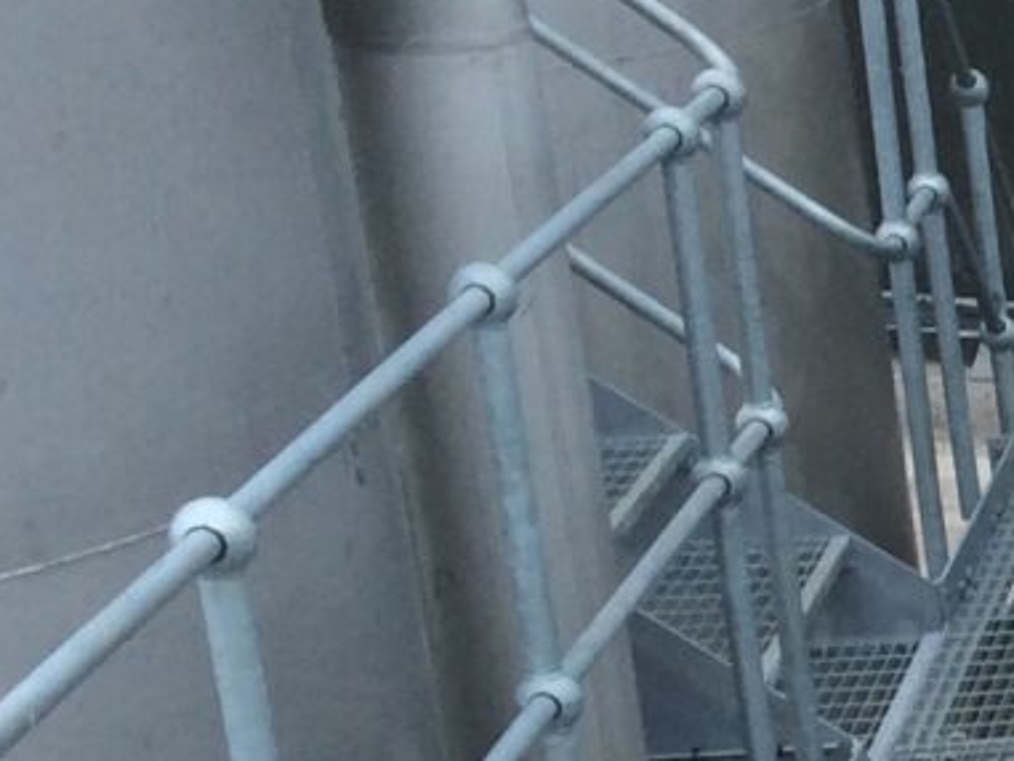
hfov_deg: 10.4
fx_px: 4571
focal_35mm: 156
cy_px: 918
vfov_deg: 9.4
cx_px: 2659
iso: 40
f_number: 2.2
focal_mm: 4.15
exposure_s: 1/50
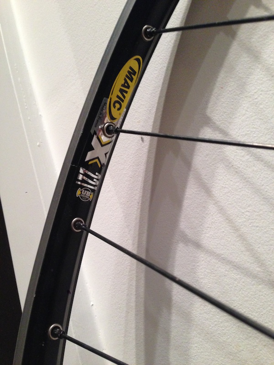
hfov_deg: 42.9
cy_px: 182
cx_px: 137
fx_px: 348
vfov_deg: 55.4
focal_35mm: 33
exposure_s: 1/20
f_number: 2.4
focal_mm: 4.12
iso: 320
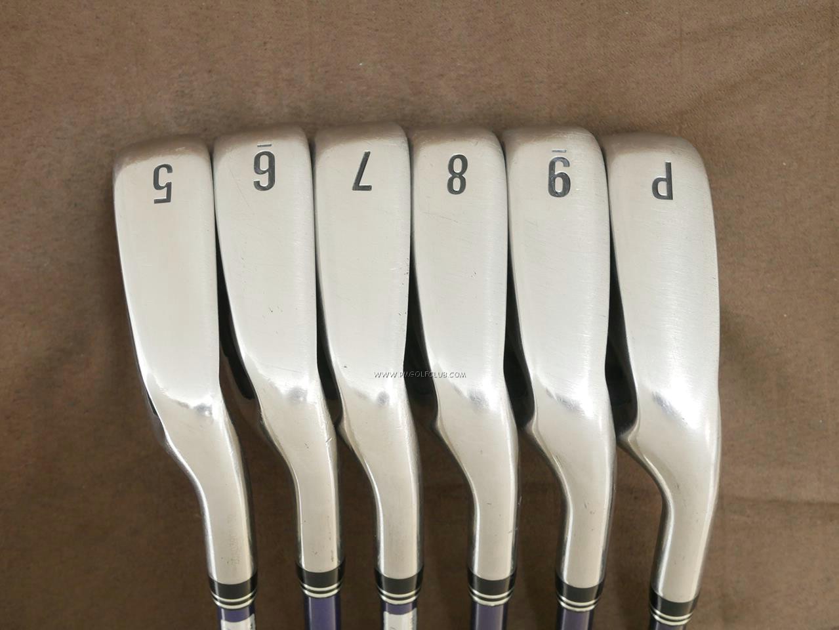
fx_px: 1212
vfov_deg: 29.1
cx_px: 420
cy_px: 315
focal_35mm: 50
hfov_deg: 38.2
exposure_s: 1/15
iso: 1600
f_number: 4.5
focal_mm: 25
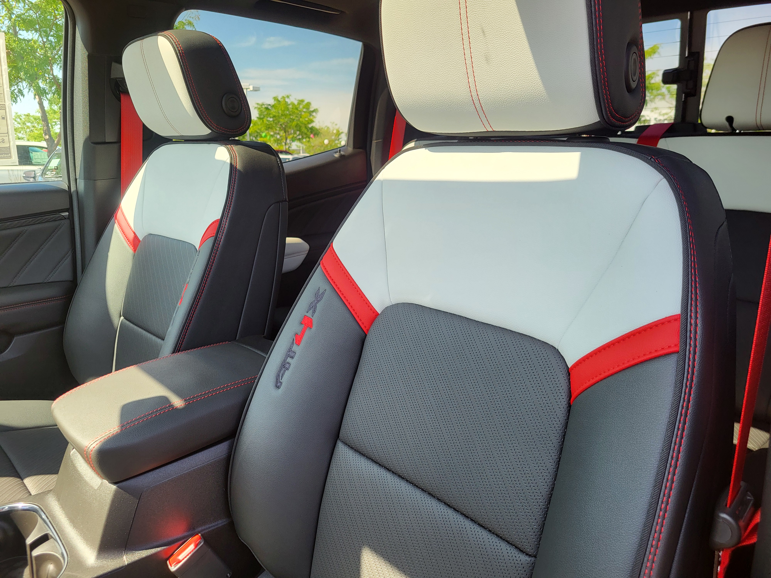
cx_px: 386
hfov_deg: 67.3
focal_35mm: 26
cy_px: 289
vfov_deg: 53.1
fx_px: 579
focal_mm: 5.4
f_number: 1.8
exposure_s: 1/242
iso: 40
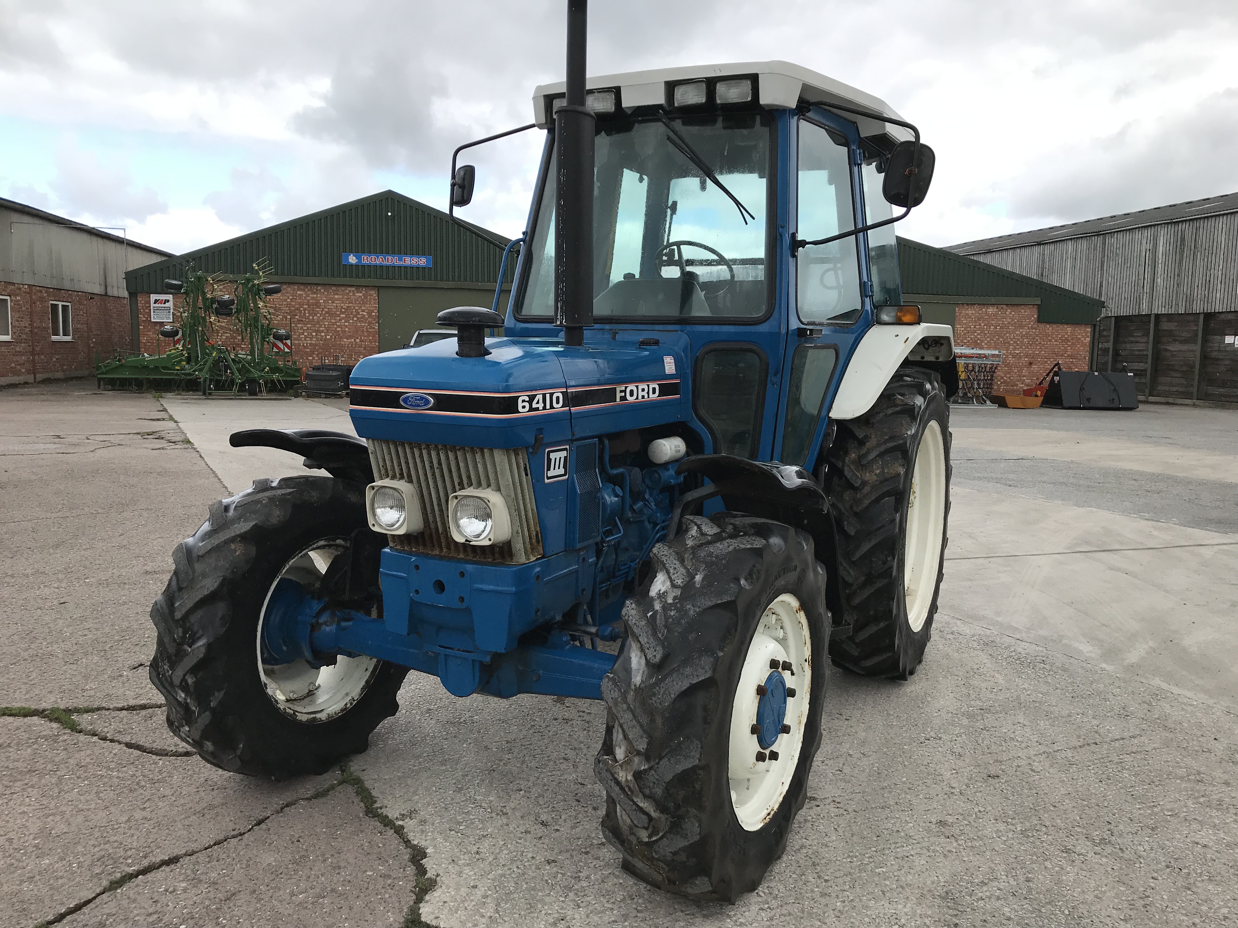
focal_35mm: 28
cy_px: 464
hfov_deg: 63.4
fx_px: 1001
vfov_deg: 49.7
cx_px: 619
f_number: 1.8
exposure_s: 1/903
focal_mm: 3.99
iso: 20
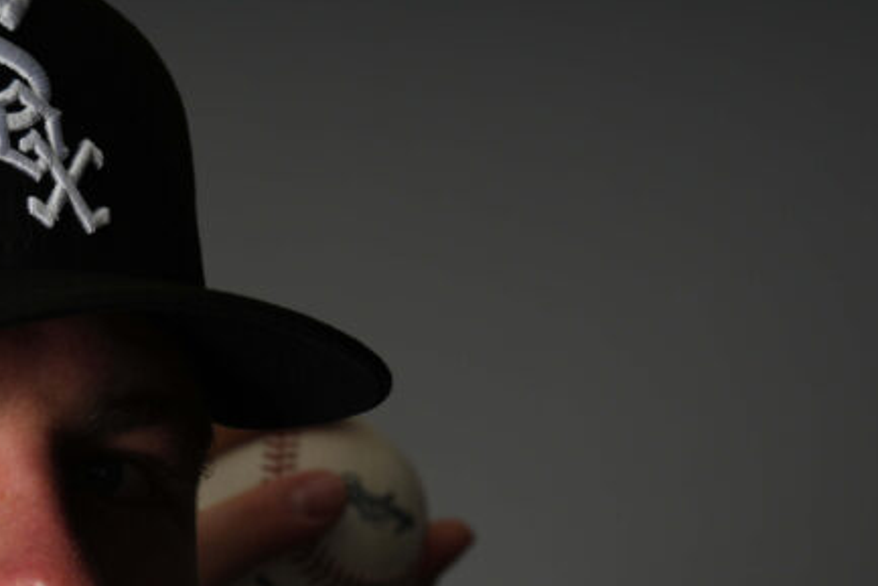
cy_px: 686
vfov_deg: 5.0
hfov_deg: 7.6
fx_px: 6636
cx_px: 97
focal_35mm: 272
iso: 200
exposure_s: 1/250
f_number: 8
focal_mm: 115
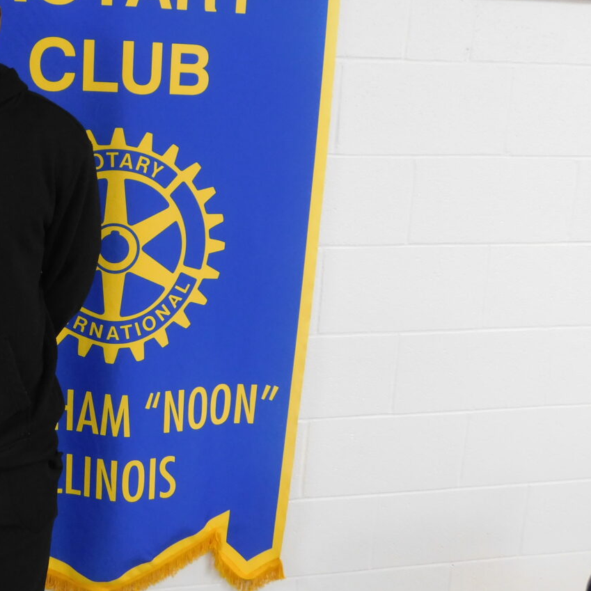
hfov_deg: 39.7
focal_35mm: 40
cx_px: 93
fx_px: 773
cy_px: 220
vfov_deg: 41.5
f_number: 3.1
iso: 320
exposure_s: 1/30
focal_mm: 4.5
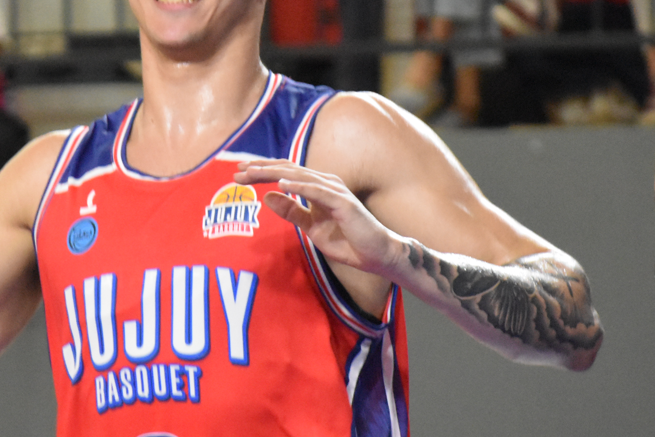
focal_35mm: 466
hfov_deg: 4.4
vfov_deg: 2.9
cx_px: 160
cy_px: 119
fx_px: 8482
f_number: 5
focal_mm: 135
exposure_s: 1/500
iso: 6400
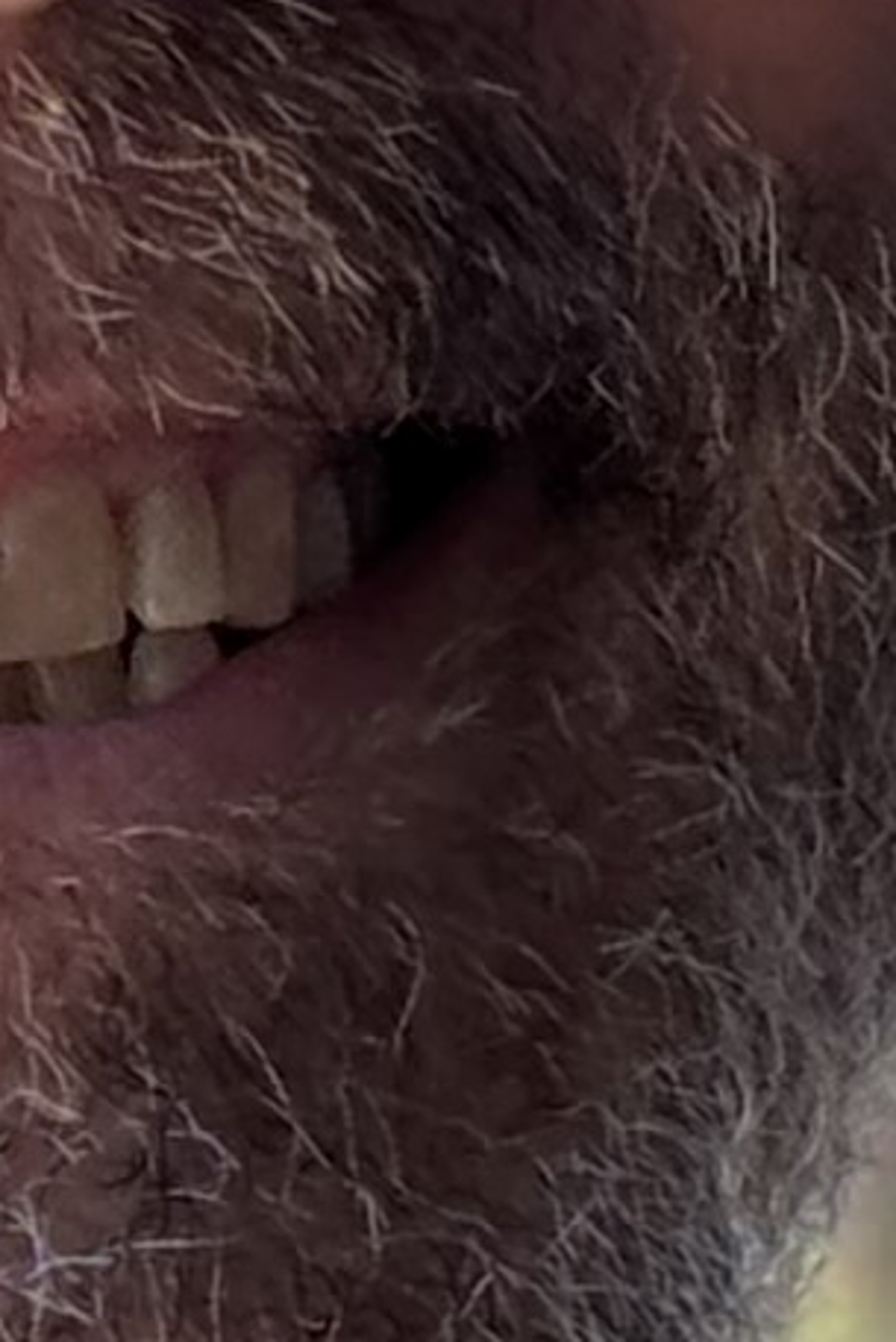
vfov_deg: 4.3
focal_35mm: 477
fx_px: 17793
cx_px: -408
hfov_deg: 2.9
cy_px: 590
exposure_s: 1/462
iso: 32
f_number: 1.6
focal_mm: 5.96
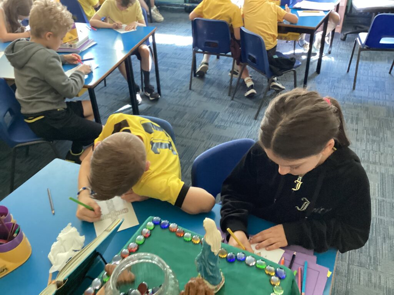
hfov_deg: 58.4
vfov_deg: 45.4
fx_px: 353
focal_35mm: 31
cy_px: 148
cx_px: 197
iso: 400
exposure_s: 1/33
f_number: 2.4
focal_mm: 3.3
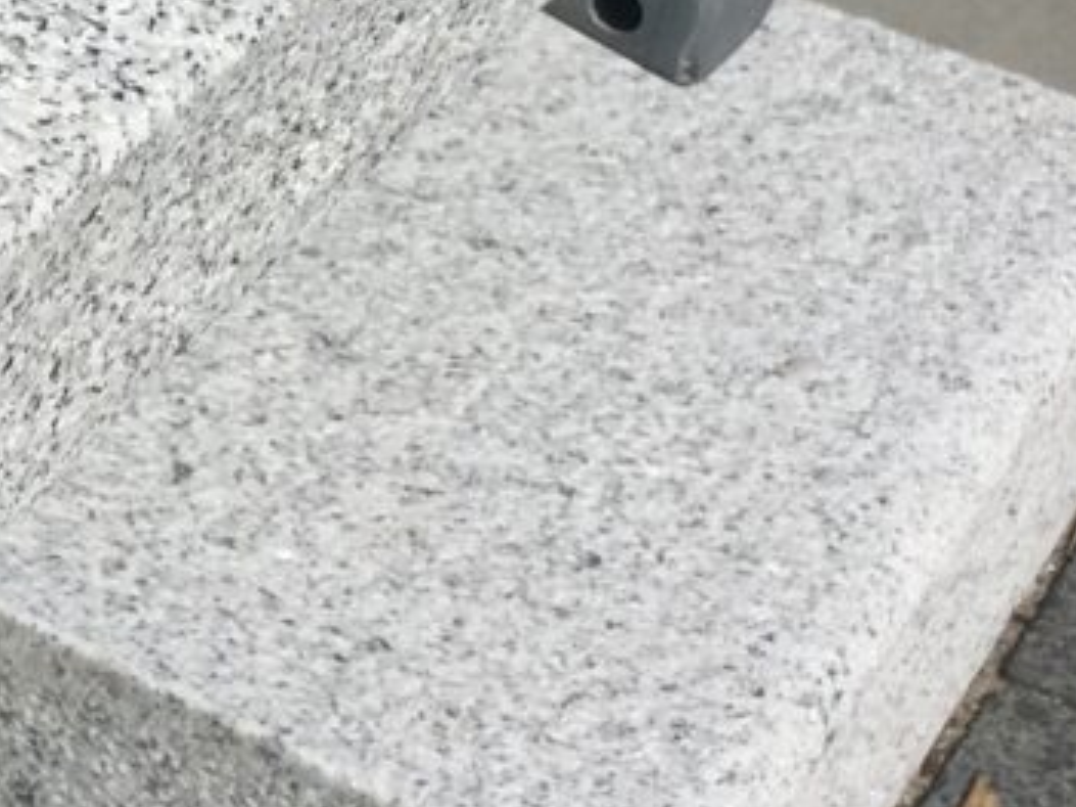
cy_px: -64
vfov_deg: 11.5
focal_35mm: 127
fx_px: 3946
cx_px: -307
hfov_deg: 14.9
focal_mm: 4.15
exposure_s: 1/2825
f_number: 2.2
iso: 32
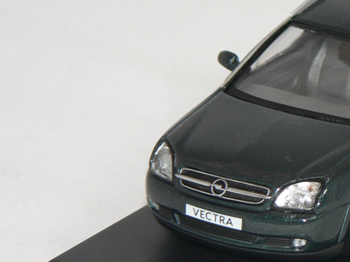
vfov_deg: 4.8
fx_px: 3134
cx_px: 347
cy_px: 136
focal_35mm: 310
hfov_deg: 6.4
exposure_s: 1/60
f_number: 3.2
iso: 80
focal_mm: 21.6
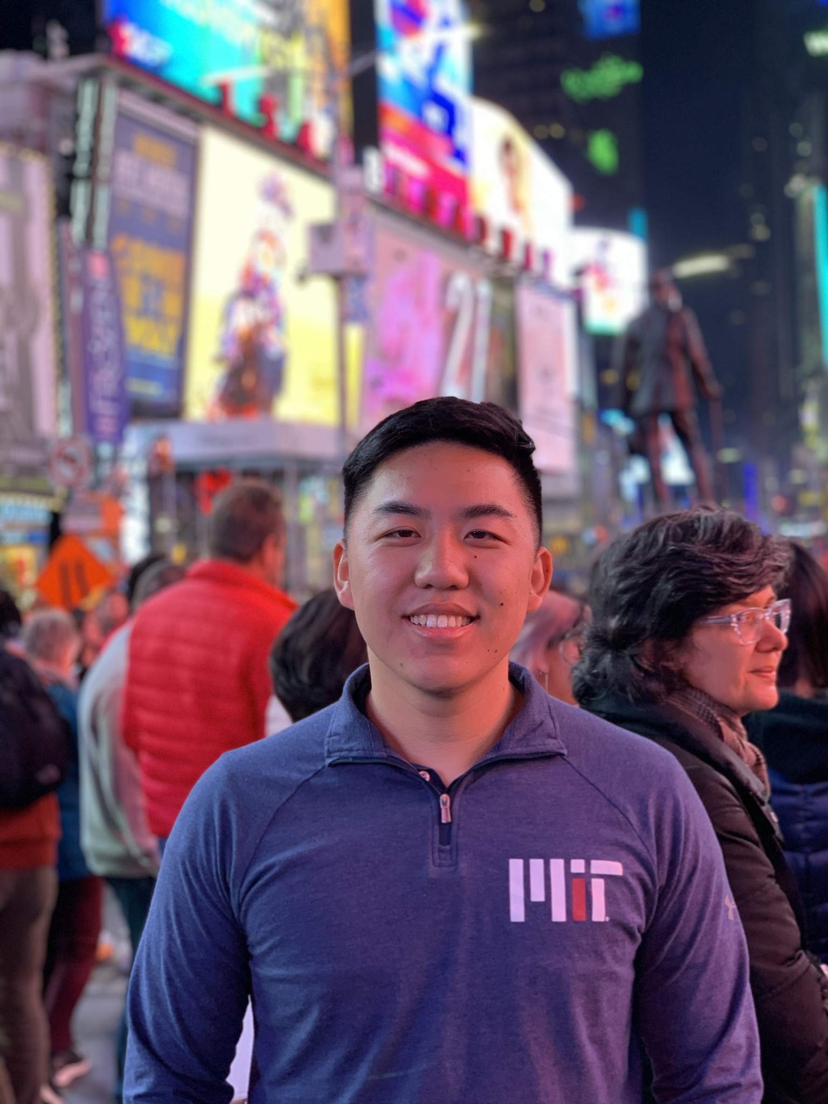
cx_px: 414
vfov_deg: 36.8
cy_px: 552
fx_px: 1658
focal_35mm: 52
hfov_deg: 28.0
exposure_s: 1/45
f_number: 2.4
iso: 100
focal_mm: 6
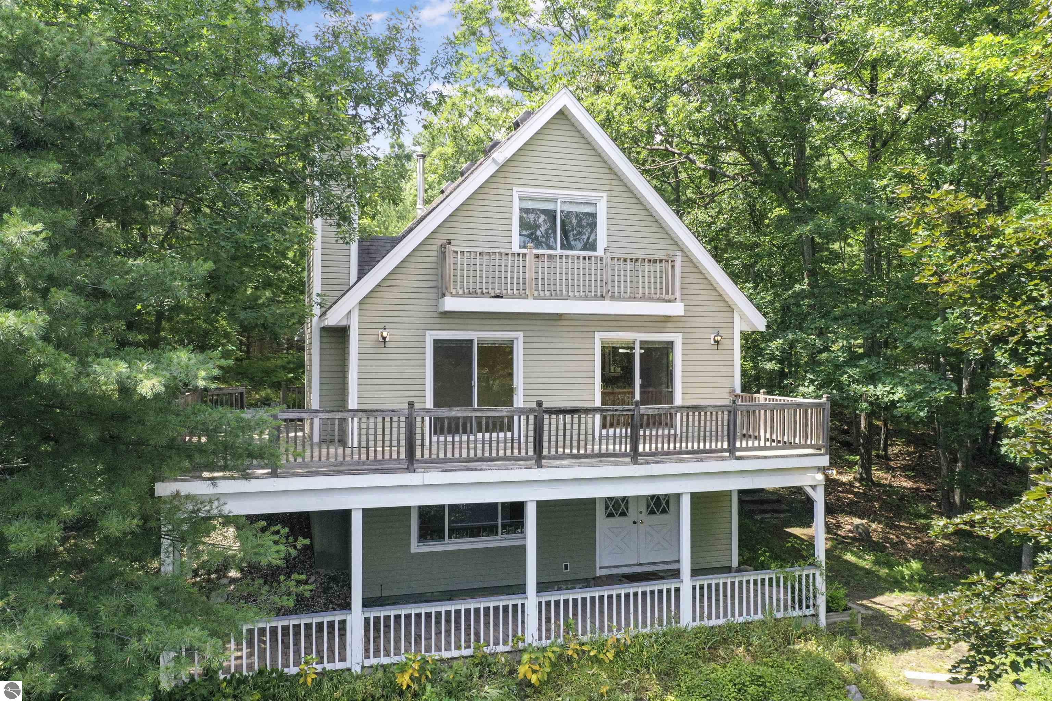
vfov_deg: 46.4
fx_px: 818
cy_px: 350
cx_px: 526
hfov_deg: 65.5
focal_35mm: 28
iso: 800
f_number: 5
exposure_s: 1/200
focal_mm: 10.26
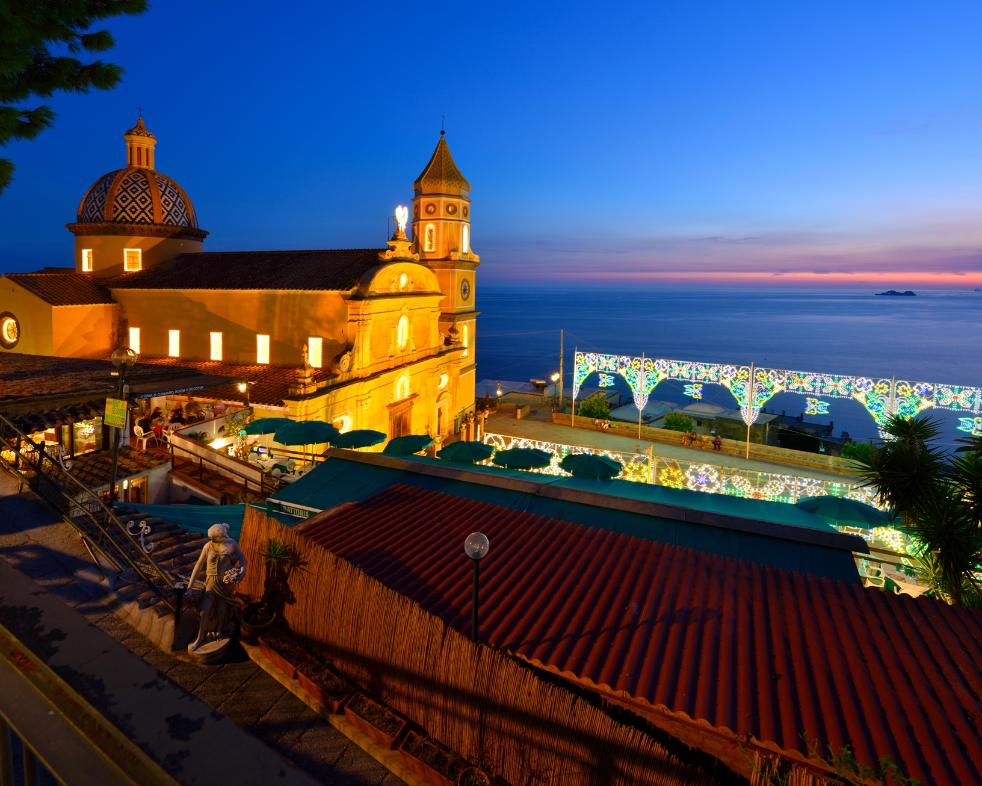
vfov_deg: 80.4
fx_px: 465
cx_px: 489
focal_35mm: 16
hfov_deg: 93.1
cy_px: 391
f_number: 8
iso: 64
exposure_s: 5
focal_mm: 14
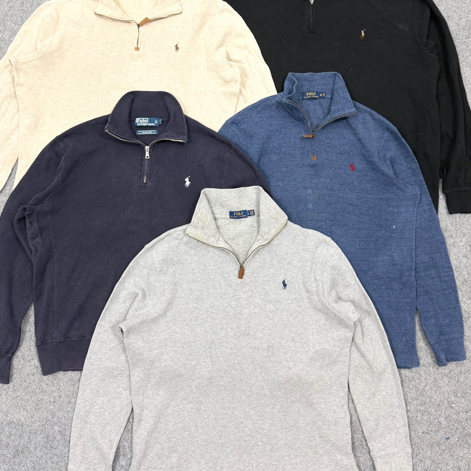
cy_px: 167
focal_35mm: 29
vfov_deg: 54.8
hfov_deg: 55.6
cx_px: 240
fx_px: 446
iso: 160
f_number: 1.78
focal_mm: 6.76
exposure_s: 1/100
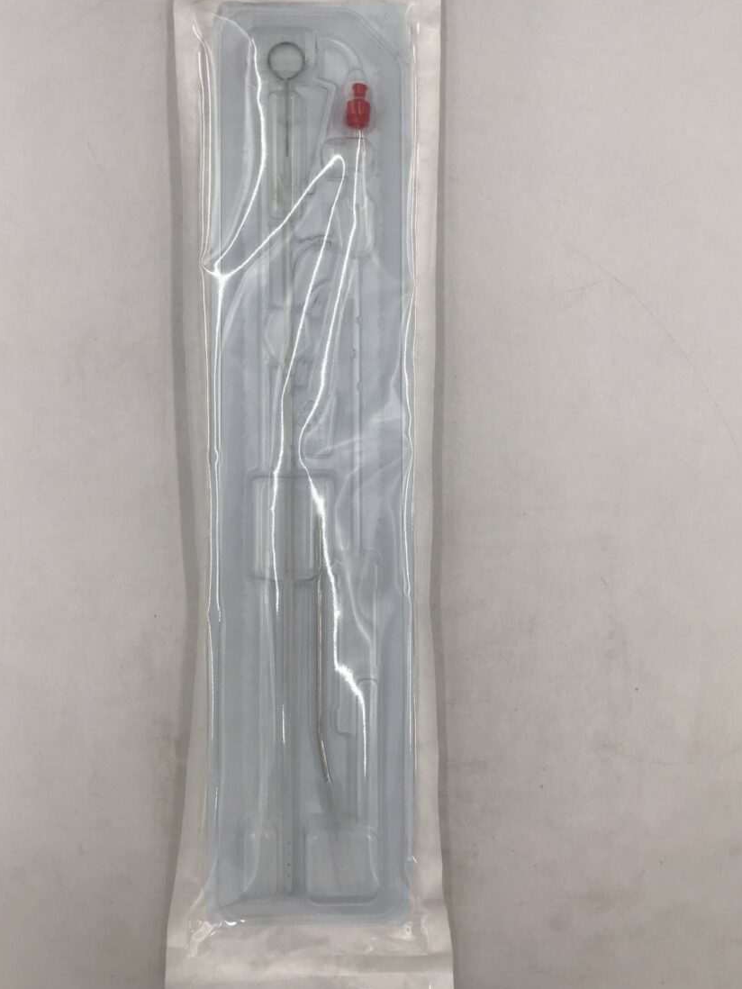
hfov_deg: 41.8
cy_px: 433
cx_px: 345
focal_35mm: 34
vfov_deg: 53.8
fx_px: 971
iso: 20
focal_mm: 3.99
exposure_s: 1/370
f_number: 1.8
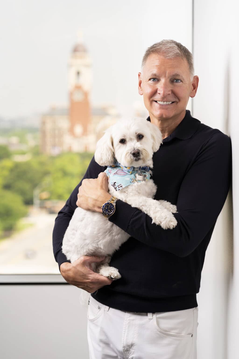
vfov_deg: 23.9
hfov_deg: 16.1
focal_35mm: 85
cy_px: 180
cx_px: 120
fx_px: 846
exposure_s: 1/160
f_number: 4
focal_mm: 85
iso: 100
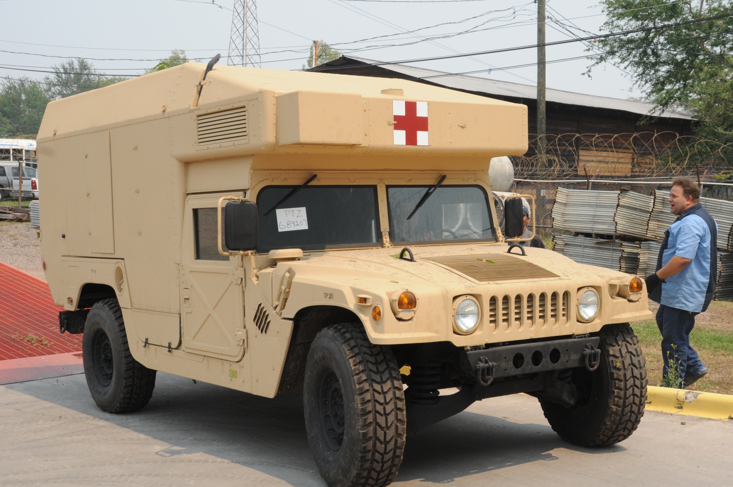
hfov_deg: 39.2
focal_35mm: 51
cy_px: 243
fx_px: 1028
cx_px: 396
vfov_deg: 26.7
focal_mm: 31
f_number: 10
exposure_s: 1/400
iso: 320
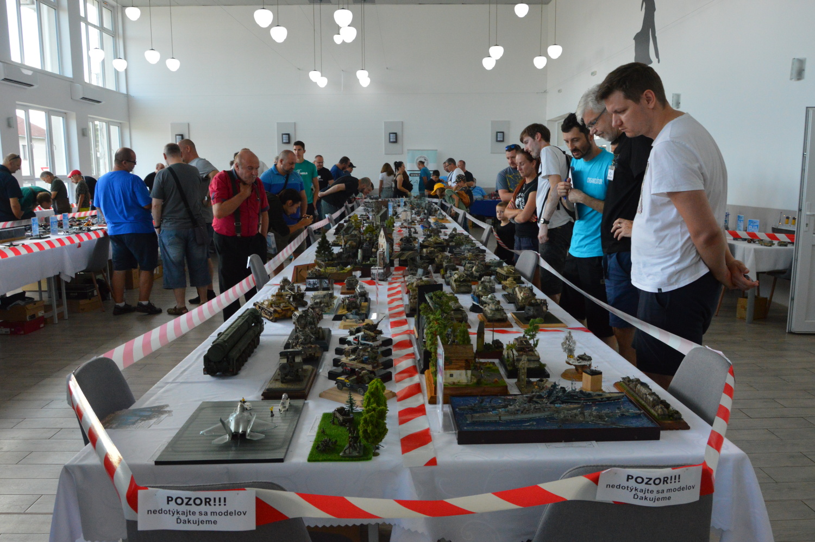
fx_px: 611
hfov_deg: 67.4
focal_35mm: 27
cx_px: 408
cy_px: 271
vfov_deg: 47.8
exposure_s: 1/200
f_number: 8
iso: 1600
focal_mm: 18
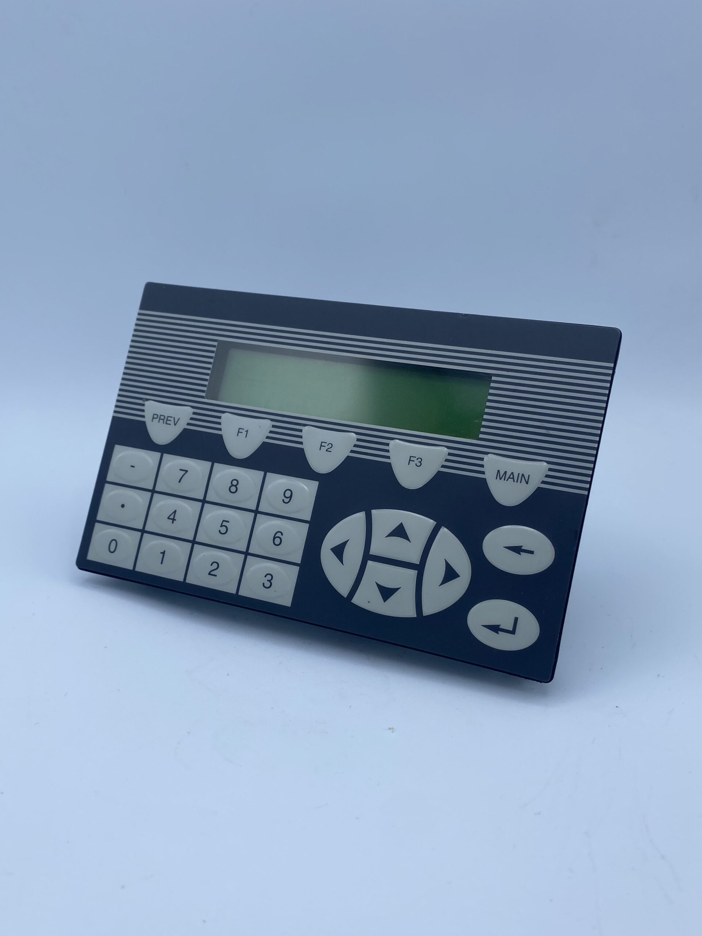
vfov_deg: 67.3
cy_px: 468
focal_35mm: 26
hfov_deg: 53.1
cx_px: 351
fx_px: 703
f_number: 1.8
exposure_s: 1/1330
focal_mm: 4.25
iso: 32
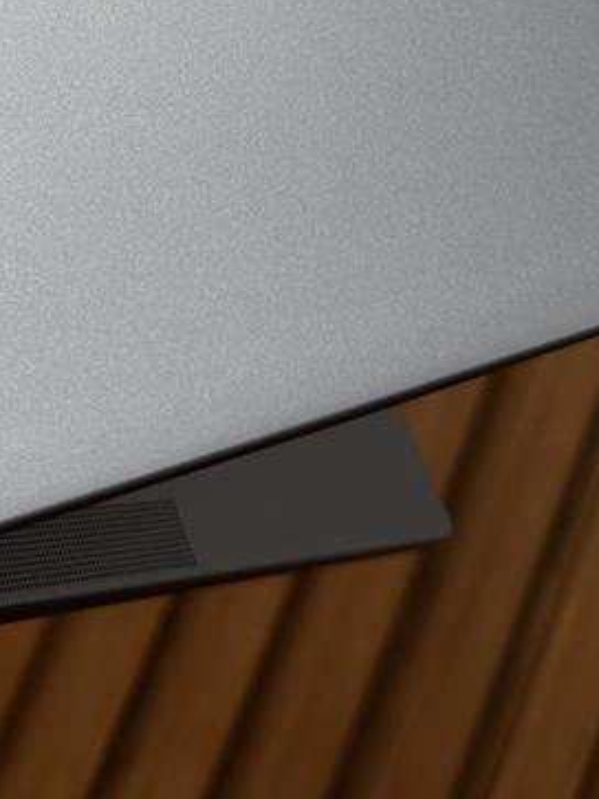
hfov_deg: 19.7
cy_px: -329
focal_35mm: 74
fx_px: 1708
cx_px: 131
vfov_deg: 22.5
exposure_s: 1/100
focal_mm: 6.86
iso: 100
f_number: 1.78
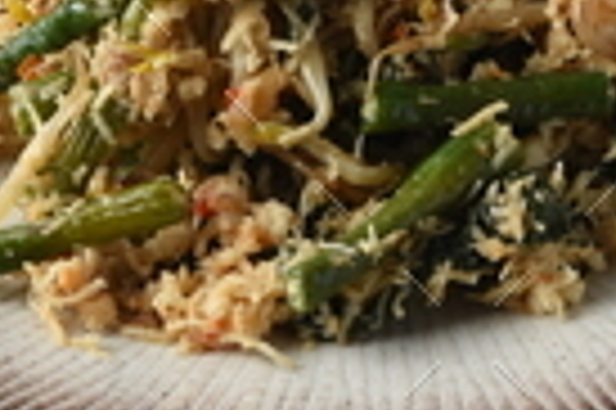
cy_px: -133
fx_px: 6614
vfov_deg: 3.5
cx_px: 445
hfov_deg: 5.3
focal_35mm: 387
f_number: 8
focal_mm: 60
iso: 125
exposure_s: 1/200
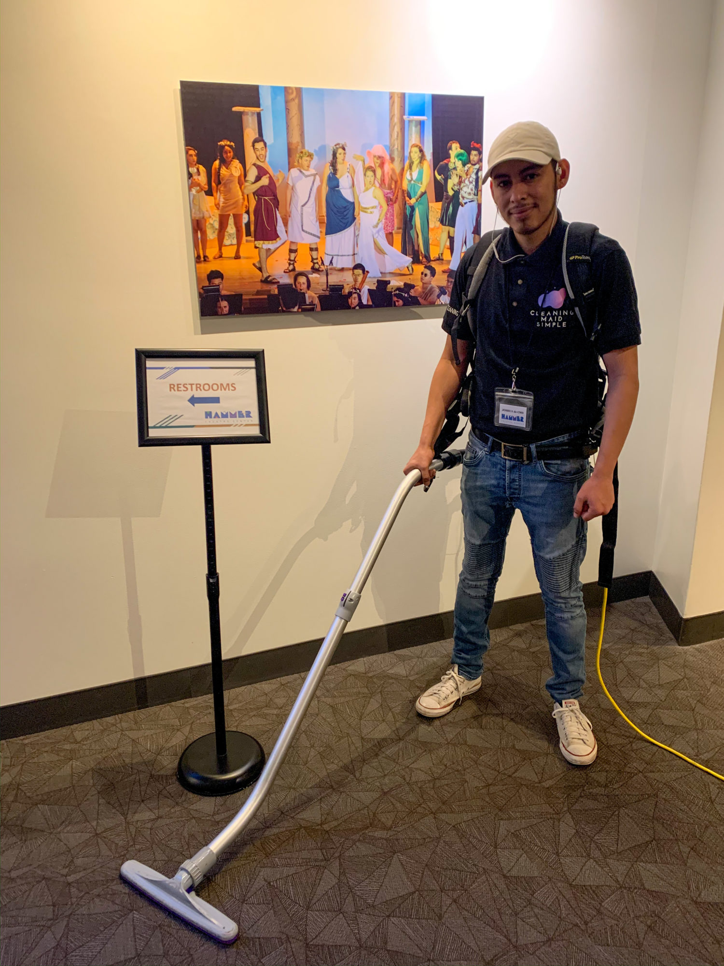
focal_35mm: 26
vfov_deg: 67.3
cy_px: 483
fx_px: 725
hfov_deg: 53.1
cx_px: 362
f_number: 1.8
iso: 320
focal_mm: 4.25
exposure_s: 1/30
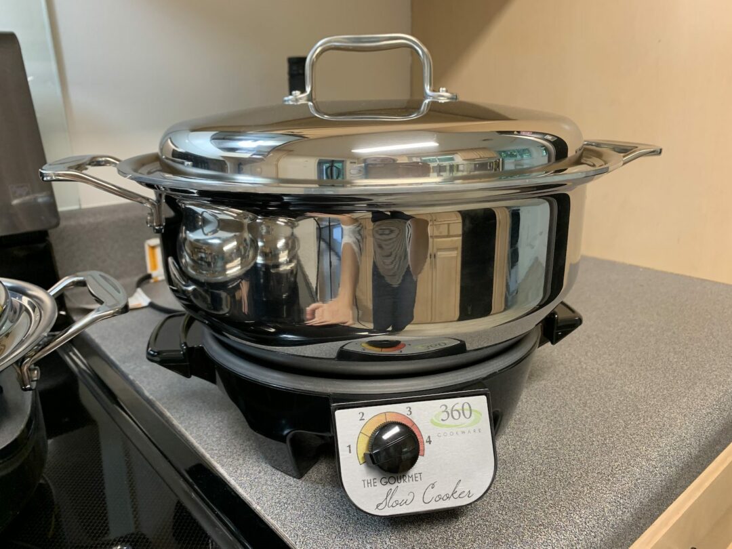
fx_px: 550
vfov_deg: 53.1
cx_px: 366
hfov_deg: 67.3
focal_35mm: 26
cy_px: 274
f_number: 1.8
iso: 200
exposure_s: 1/60
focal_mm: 4.25
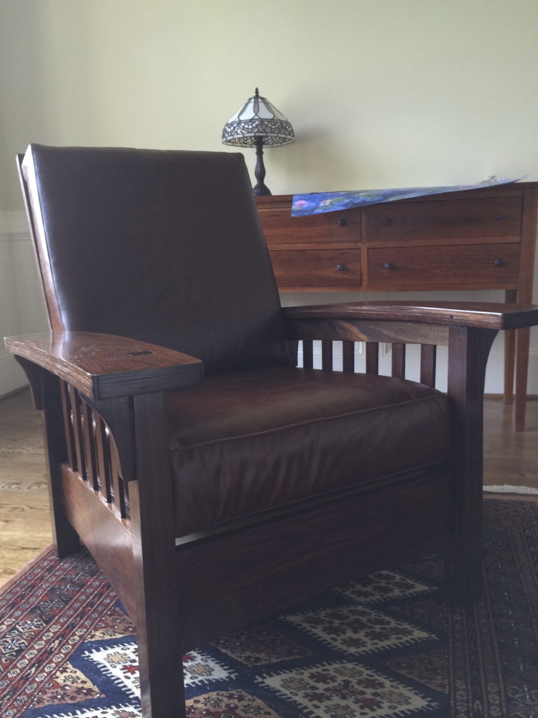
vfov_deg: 60.0
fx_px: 622
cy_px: 359
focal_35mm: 30
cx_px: 269
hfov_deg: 46.8
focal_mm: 4.12
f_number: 2.2
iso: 160
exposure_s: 1/30
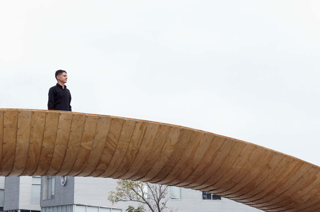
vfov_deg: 20.1
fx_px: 599
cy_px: 106
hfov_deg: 29.9
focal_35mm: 68
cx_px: 160
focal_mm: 45
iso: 400
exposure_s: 1/50
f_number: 25
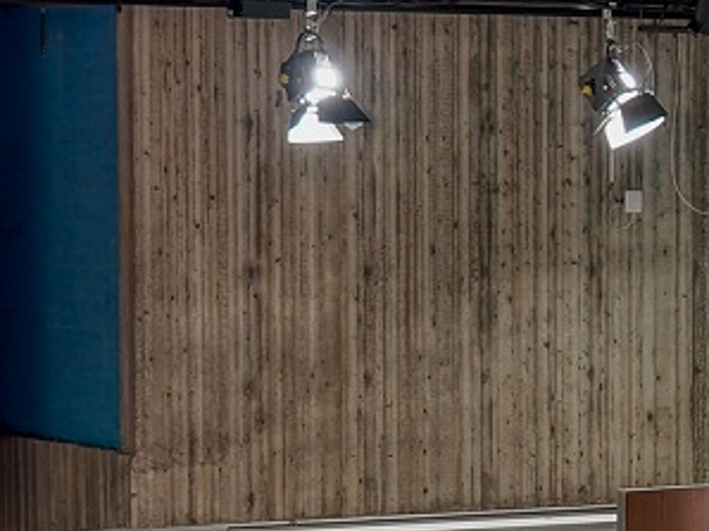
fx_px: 3909
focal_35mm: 191
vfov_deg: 7.6
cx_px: 1062
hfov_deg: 10.0
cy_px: 910
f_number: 2.8
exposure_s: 1/1.25
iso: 320
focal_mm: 21
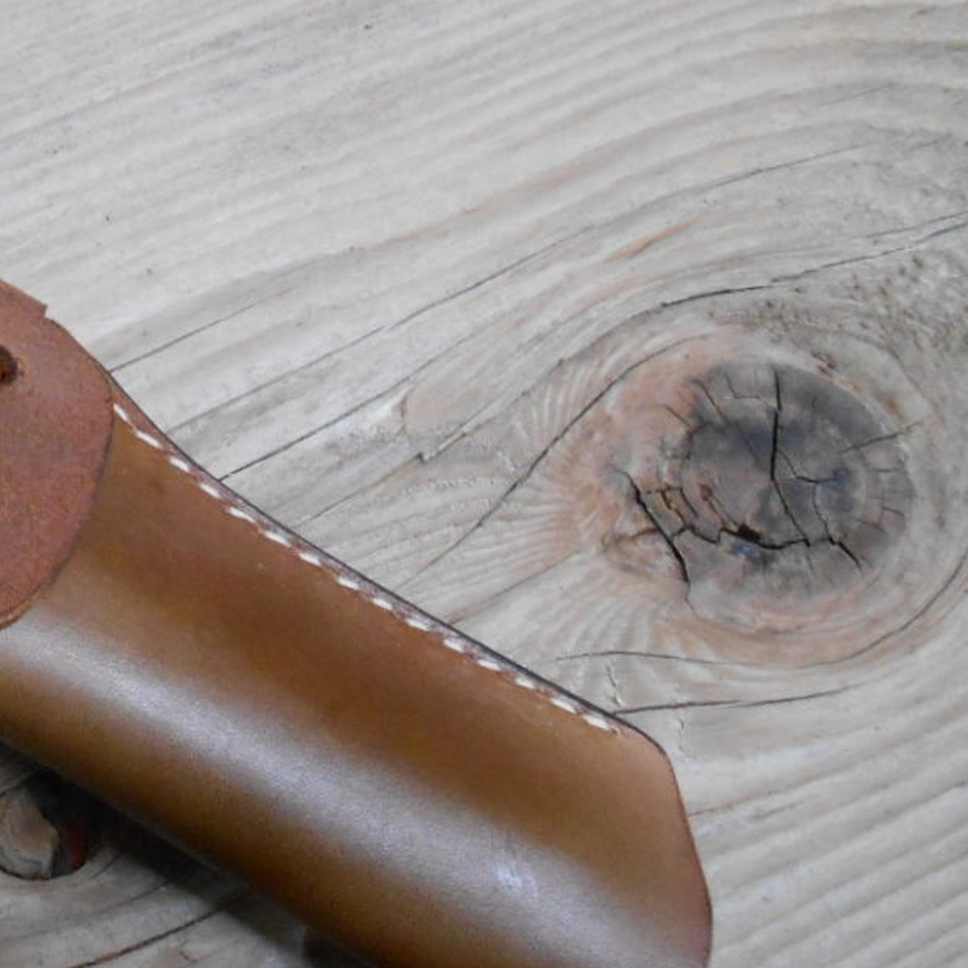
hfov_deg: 26.4
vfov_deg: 29.6
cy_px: 249
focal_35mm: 57
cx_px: -222
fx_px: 1803
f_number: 3.5
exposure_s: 1/30
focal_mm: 4.6
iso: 320
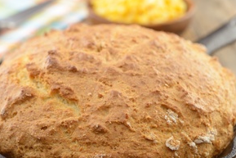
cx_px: 100
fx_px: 577
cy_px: 110
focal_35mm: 88
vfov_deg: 15.5
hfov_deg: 23.1
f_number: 7.1
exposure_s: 1/200
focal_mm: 60
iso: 100
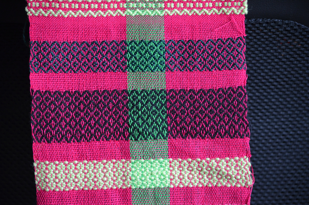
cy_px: 102
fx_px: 1413
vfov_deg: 8.3
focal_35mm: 165
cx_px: 154
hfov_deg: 12.5
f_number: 4.8
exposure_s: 1/30
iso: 1100
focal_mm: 110
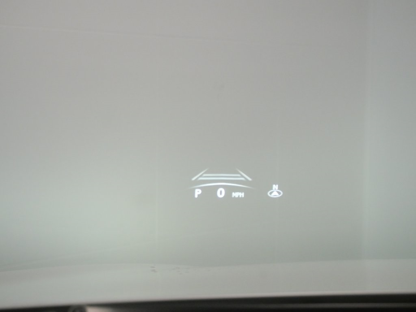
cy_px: 156
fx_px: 865
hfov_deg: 27.0
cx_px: 208
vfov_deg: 20.4
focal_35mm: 72
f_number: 5.3
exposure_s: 1/80
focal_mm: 36
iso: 2500
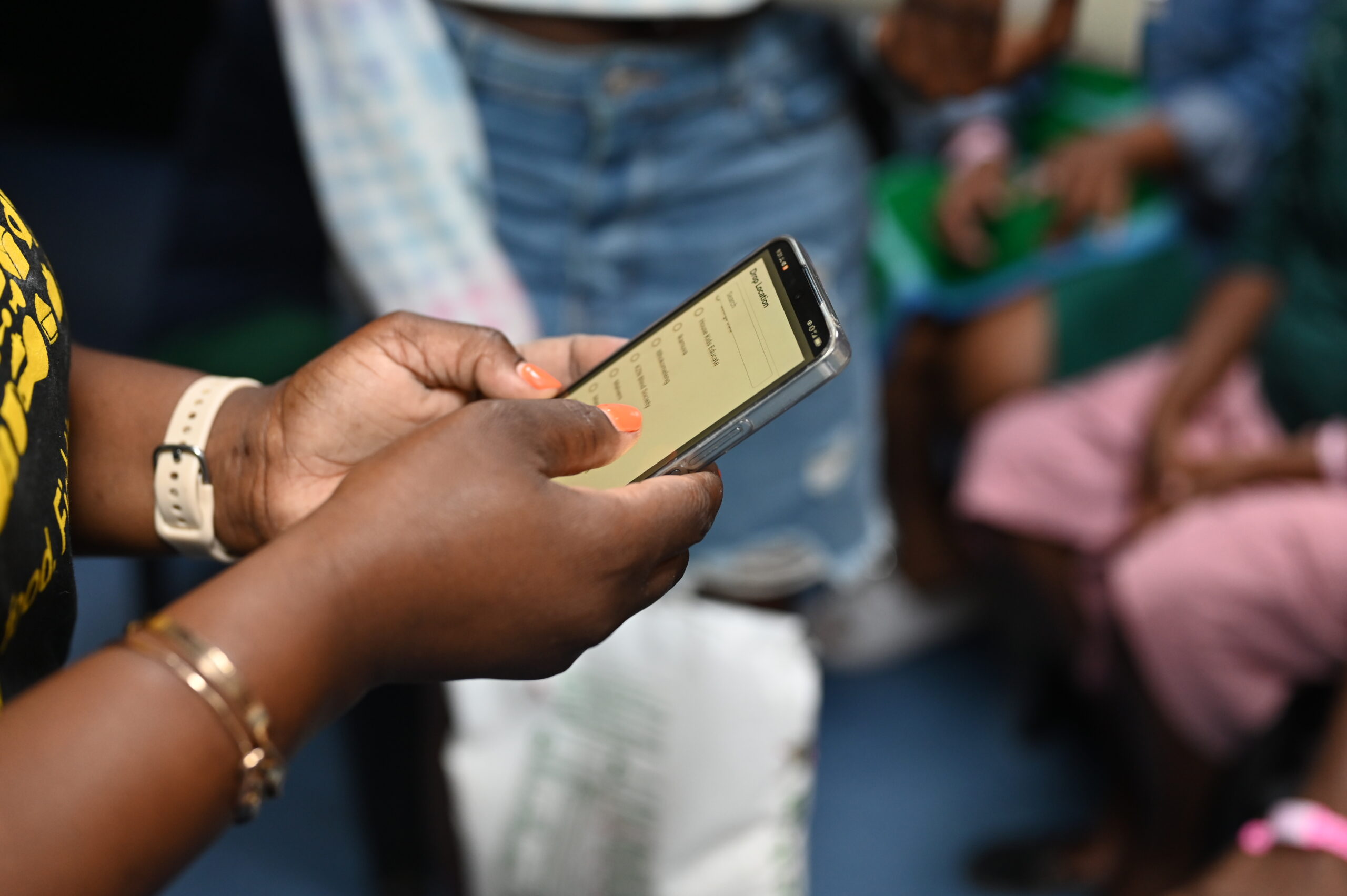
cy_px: 448
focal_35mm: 50
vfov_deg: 27.0
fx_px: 1869
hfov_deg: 39.6
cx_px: 674
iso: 1600
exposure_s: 1/125
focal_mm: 50
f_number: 2.8
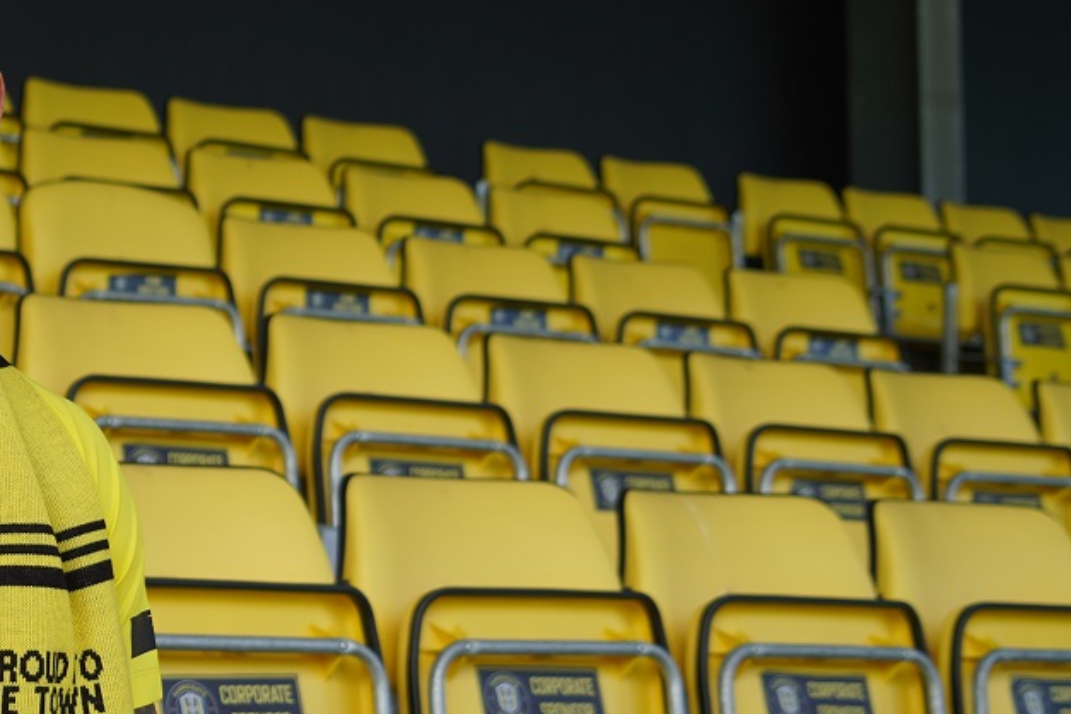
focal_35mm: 79
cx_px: -159
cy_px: 511
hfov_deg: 23.8
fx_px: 2350
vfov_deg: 17.2
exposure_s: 1/400
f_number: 4.5
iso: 100
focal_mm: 33
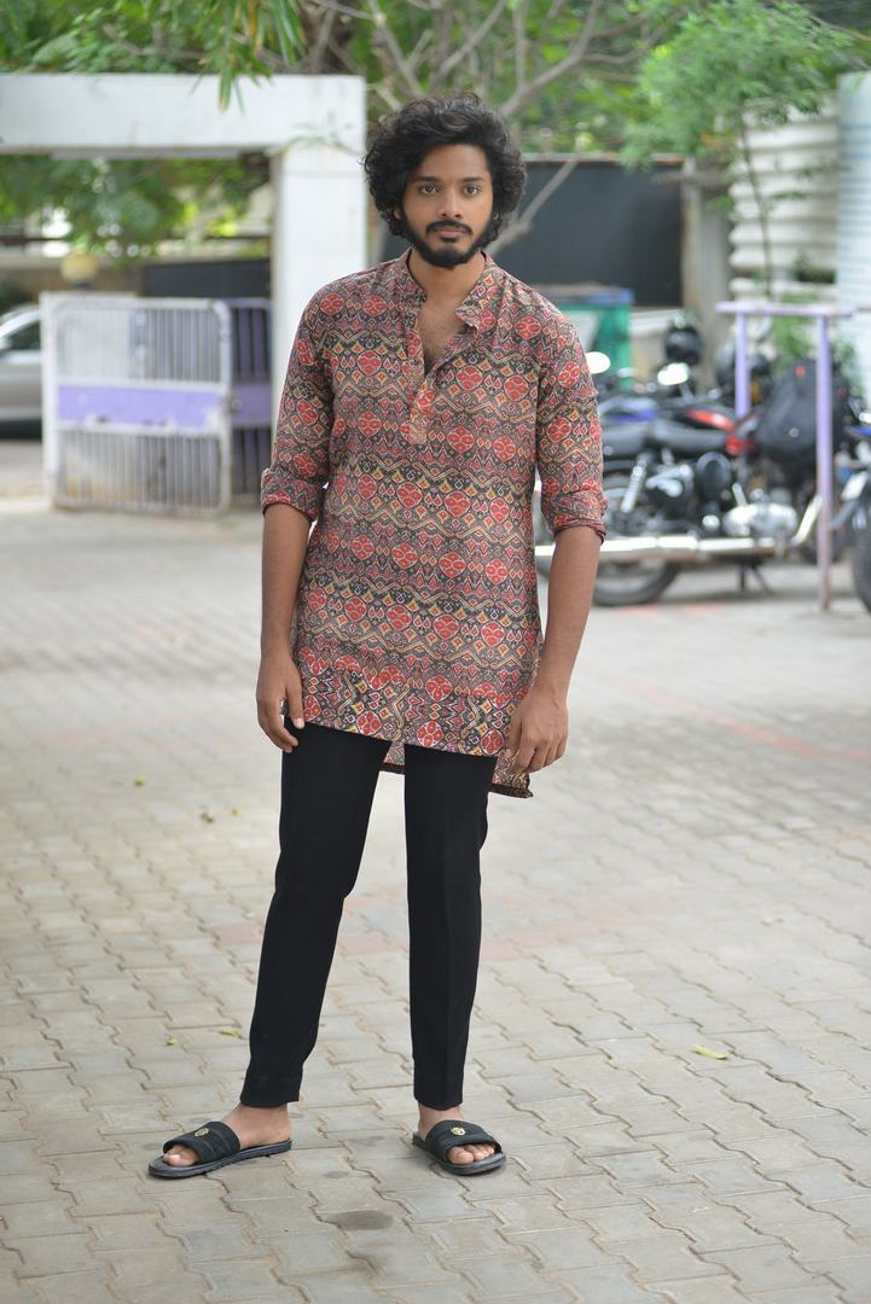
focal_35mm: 80
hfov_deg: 17.1
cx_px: 436
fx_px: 2900
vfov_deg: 25.4
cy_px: 652
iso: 1000
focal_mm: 80
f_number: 6.3
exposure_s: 1/125
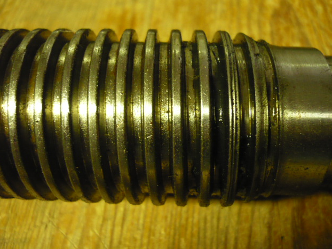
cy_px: 122
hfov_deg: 51.3
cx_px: 165
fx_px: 345
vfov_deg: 39.7
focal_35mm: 36
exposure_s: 1/8
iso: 400
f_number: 2.8
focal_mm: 5.8
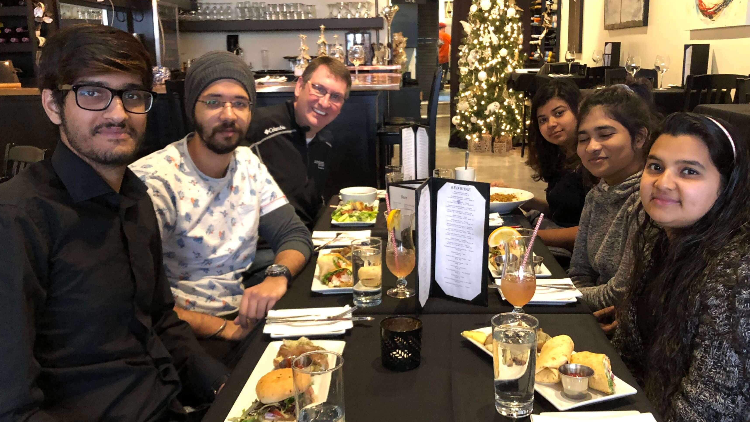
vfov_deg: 34.7
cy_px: 218
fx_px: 676
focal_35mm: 34
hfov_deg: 58.0
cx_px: 398
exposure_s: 1/4
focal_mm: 4
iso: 100
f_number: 1.8
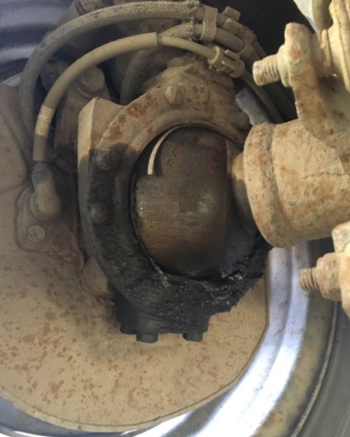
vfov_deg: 57.1
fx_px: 401
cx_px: 173
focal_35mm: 31
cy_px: 236
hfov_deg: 47.2
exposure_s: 1/17
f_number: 2.2
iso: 250
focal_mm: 4.15
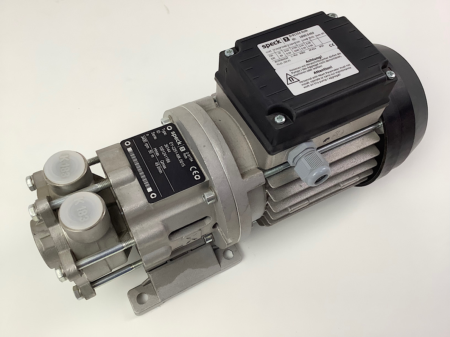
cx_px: 225
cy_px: 168
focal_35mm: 31
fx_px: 403
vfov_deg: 45.4
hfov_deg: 58.3
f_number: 2.4
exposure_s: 1/50
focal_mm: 3.3
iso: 50
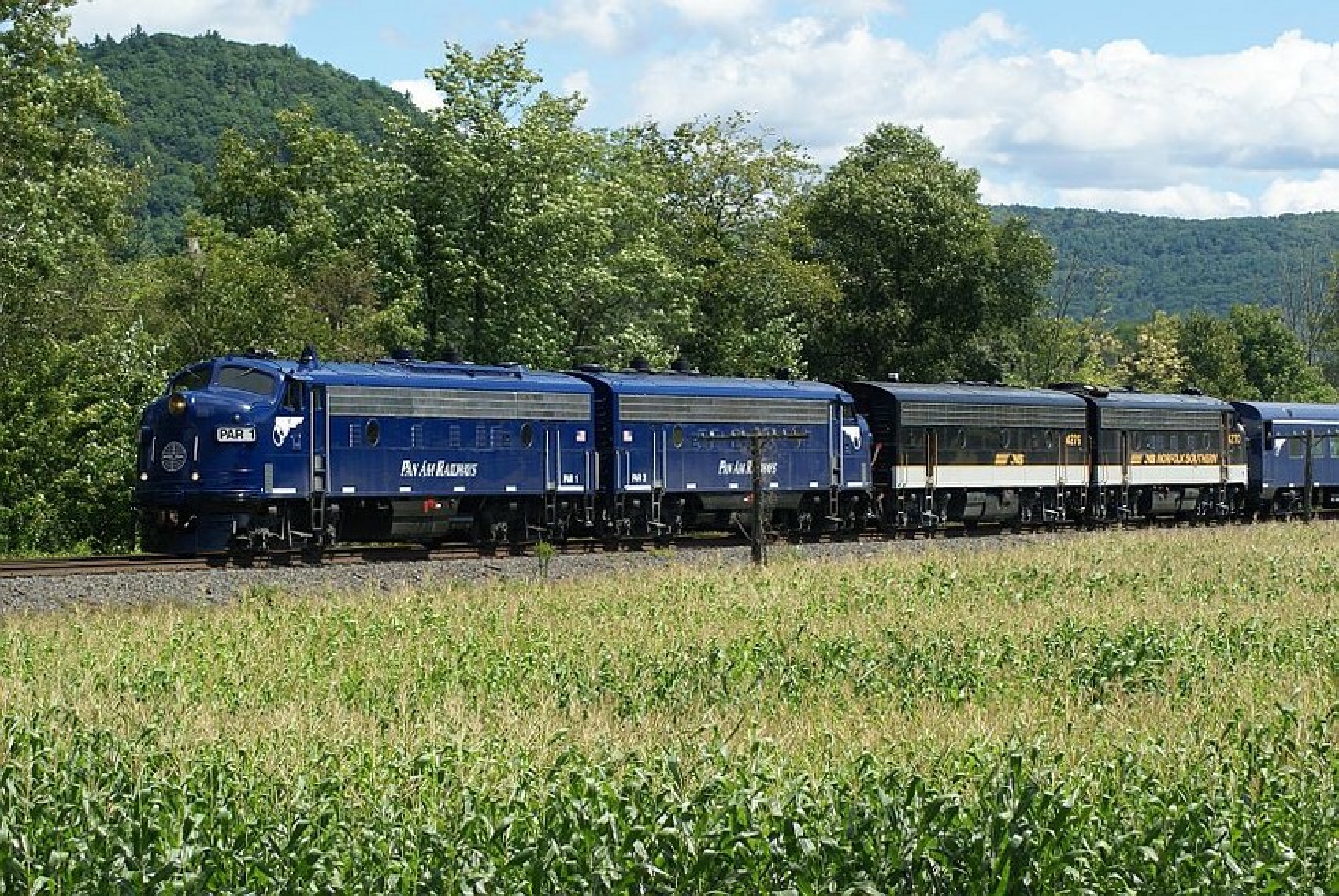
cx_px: 670
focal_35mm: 105
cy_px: 448
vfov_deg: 13.1
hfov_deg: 19.4
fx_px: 3910
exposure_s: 1/400
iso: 100
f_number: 6.3
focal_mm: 70
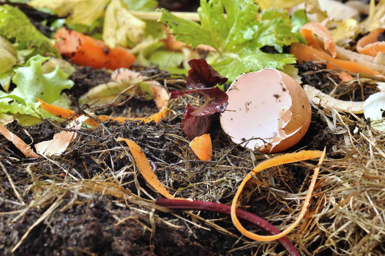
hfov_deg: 13.1
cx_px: 192
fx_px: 1682
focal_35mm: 158
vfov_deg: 8.7
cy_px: 128
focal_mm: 105
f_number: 8
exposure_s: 1/13
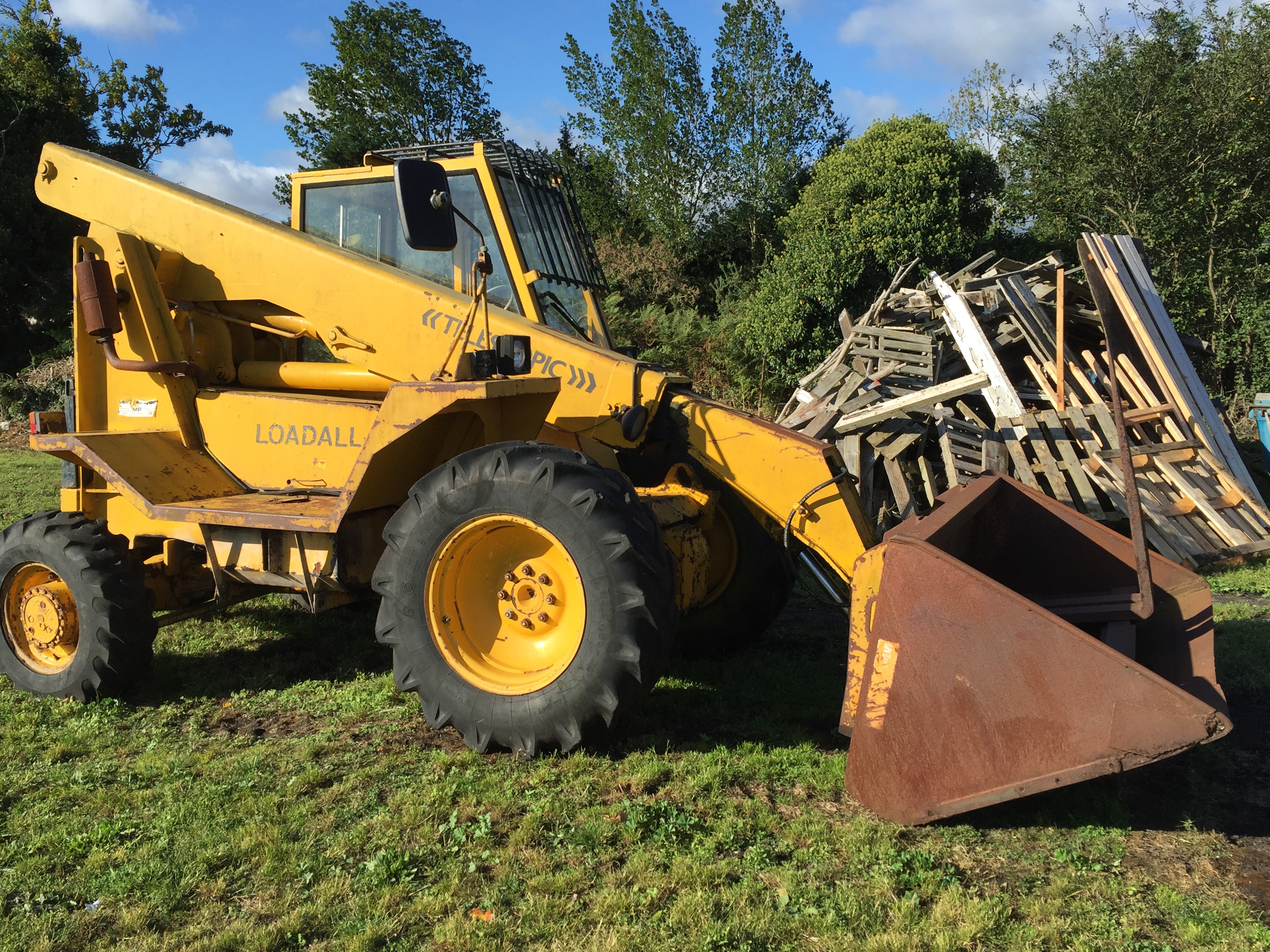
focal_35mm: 32
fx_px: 1174
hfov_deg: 56.8
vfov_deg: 44.1
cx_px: 630
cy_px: 449
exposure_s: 1/1464
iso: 32
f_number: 2.2
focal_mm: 4.15
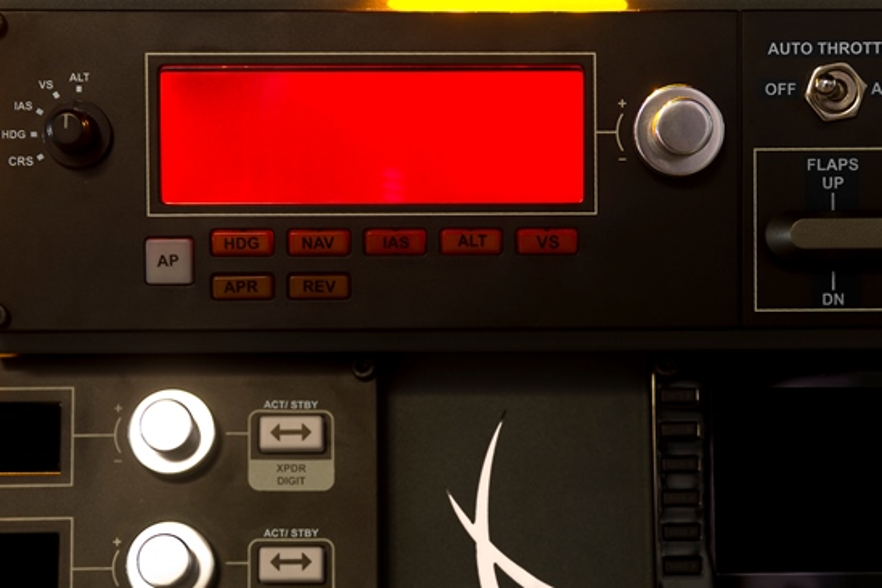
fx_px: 2376
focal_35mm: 97
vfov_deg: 14.1
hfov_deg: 21.0
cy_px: 380
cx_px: 514
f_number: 4
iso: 100
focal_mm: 52
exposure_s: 3
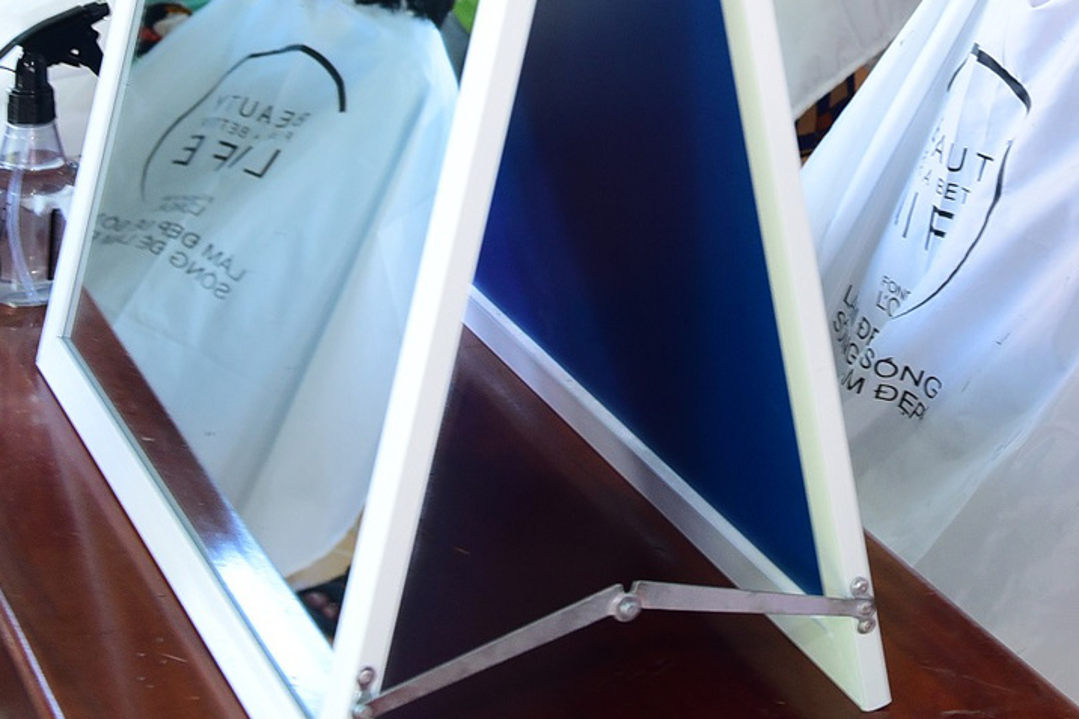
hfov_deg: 21.0
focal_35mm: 95
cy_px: -266
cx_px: 972
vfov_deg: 13.7
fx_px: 2847
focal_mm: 34
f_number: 5.6
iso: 1000
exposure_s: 1/50
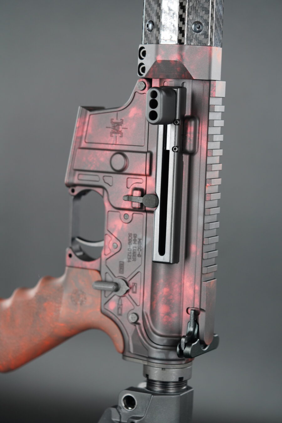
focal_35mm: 90
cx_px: 141
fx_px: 1057
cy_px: 212
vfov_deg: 22.6
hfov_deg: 15.2
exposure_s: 1/160
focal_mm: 90
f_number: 4
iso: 640
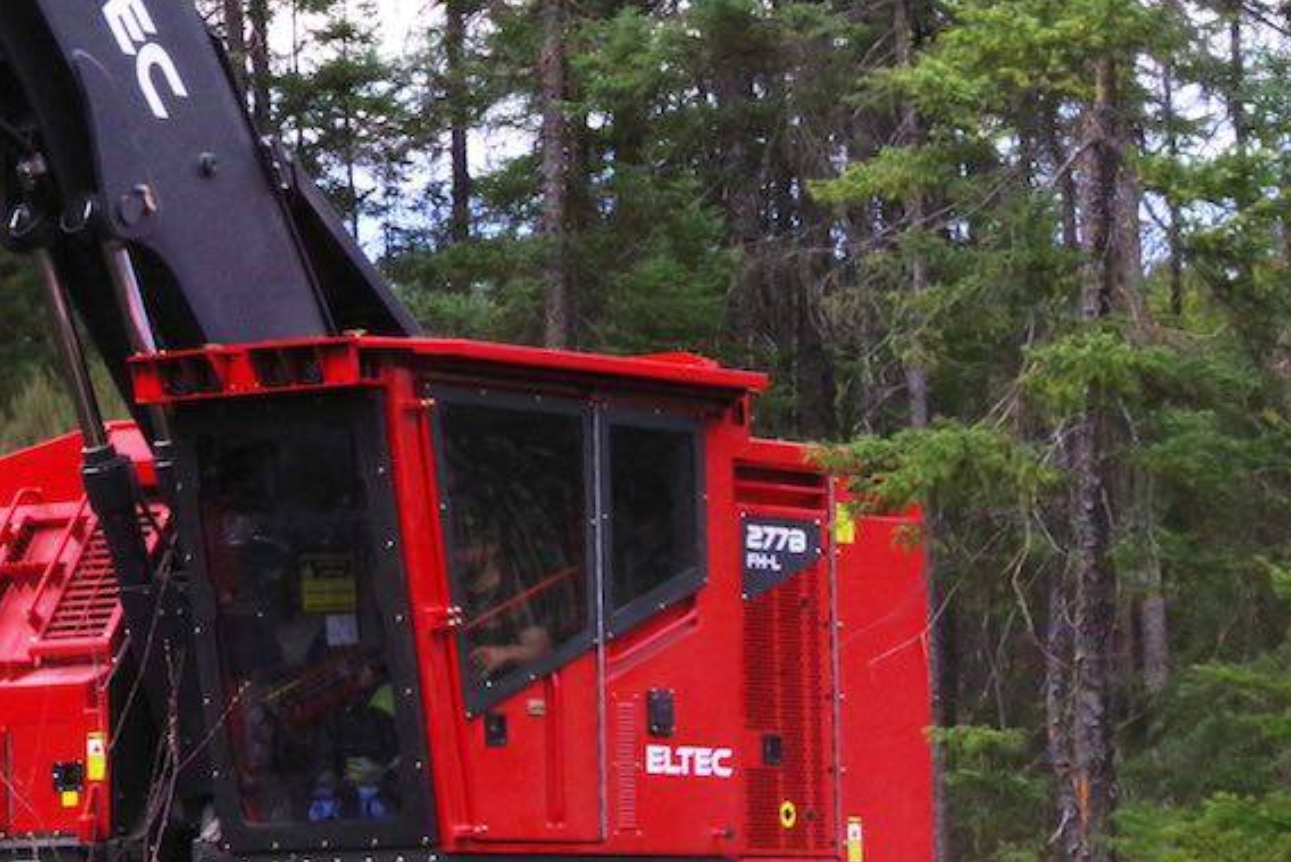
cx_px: 89
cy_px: 168
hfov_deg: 12.1
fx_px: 6062
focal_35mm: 169
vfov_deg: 8.1
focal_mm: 50
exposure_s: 1/125
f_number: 11
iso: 400
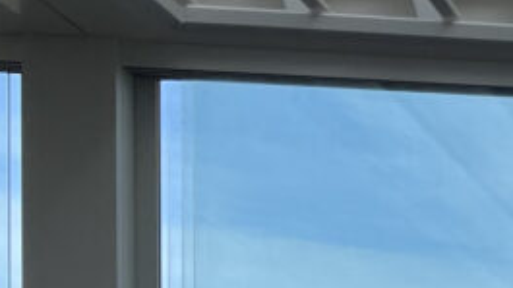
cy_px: 617
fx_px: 2231
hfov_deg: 10.2
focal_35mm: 164
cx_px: 1473
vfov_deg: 7.1
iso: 50
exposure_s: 1/4115
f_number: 1.5
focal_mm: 5.7
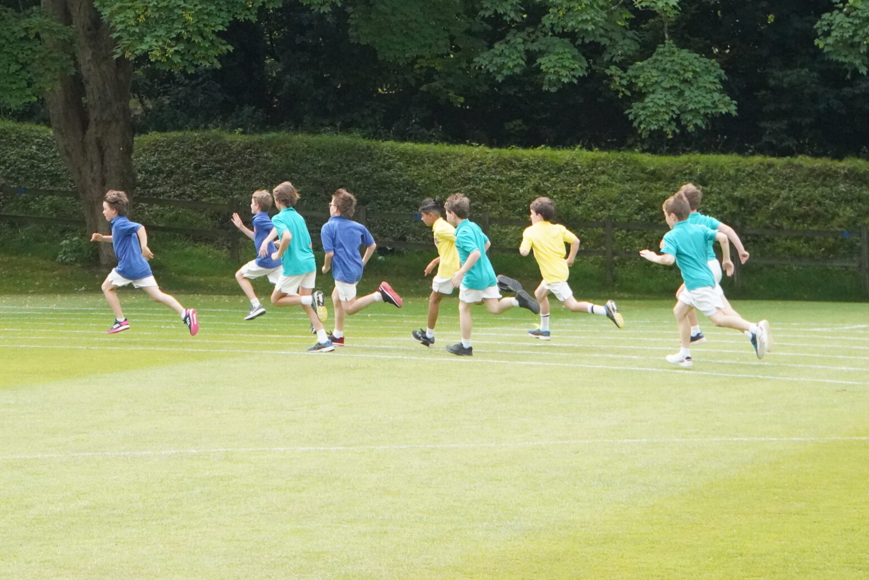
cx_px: 415
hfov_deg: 16.0
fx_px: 3090
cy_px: 242
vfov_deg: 10.7
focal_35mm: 128
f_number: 5.6
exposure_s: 1/8000
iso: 8000
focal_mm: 65
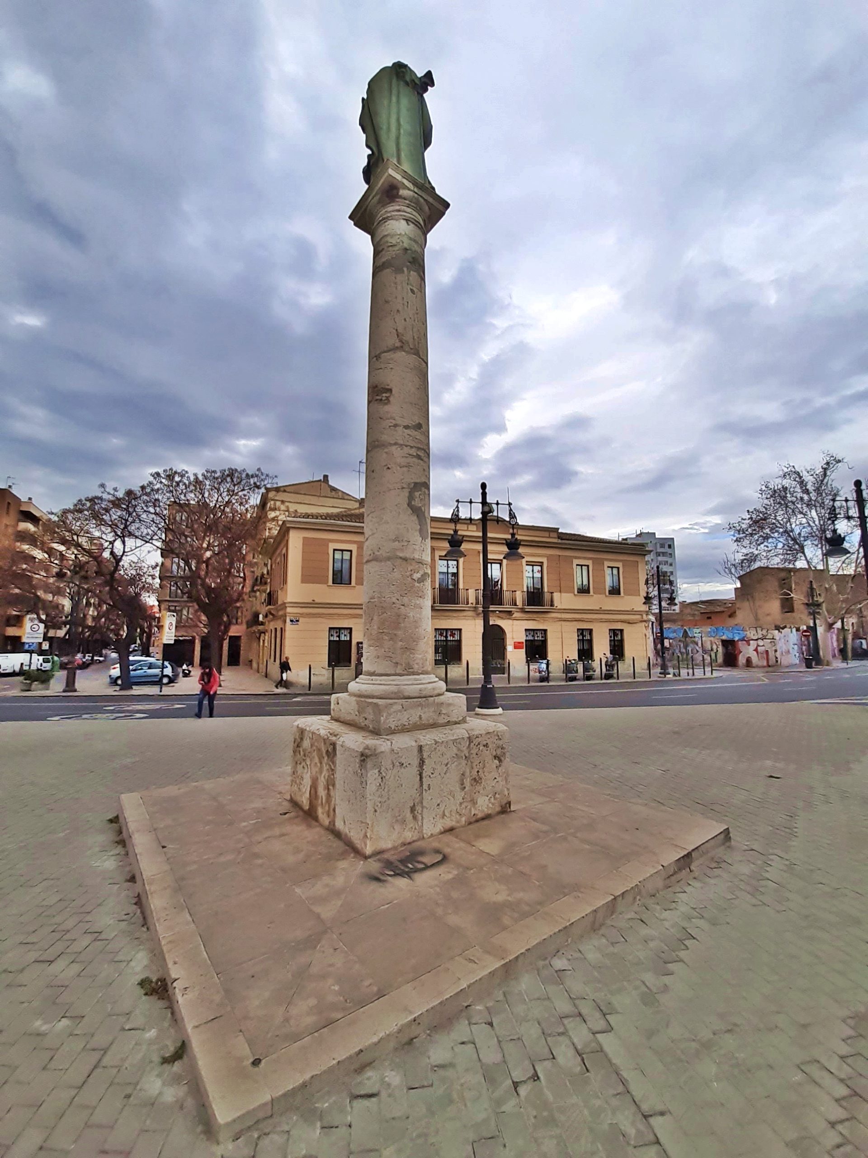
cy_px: 579
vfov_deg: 106.2
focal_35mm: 13
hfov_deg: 89.9
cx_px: 434
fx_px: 435
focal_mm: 1.13
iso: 40
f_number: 2.2
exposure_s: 1/273
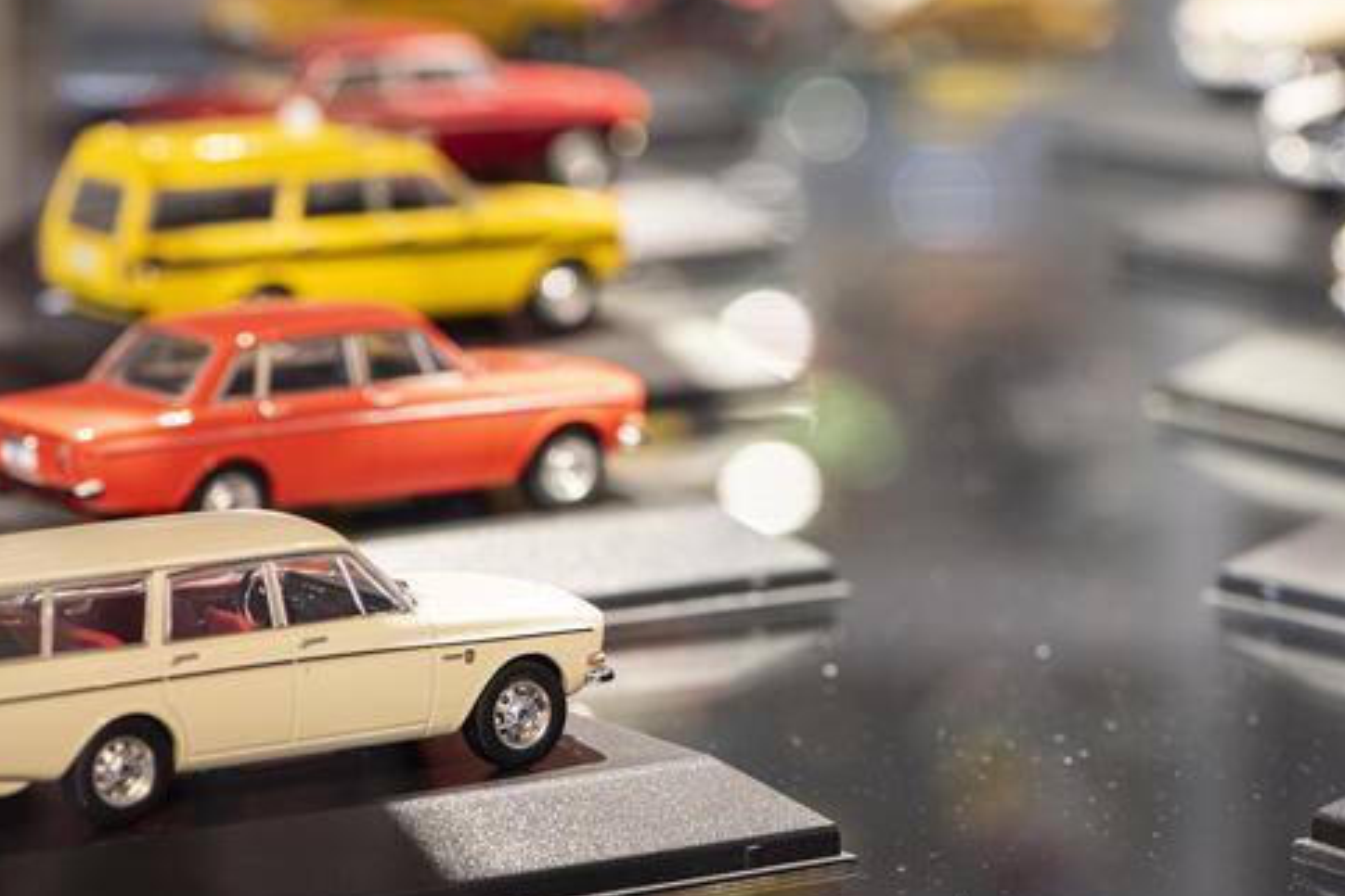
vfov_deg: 7.9
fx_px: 6500
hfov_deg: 11.8
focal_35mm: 174
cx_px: 952
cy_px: 431
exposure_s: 1/5
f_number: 8
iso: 500
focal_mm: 105
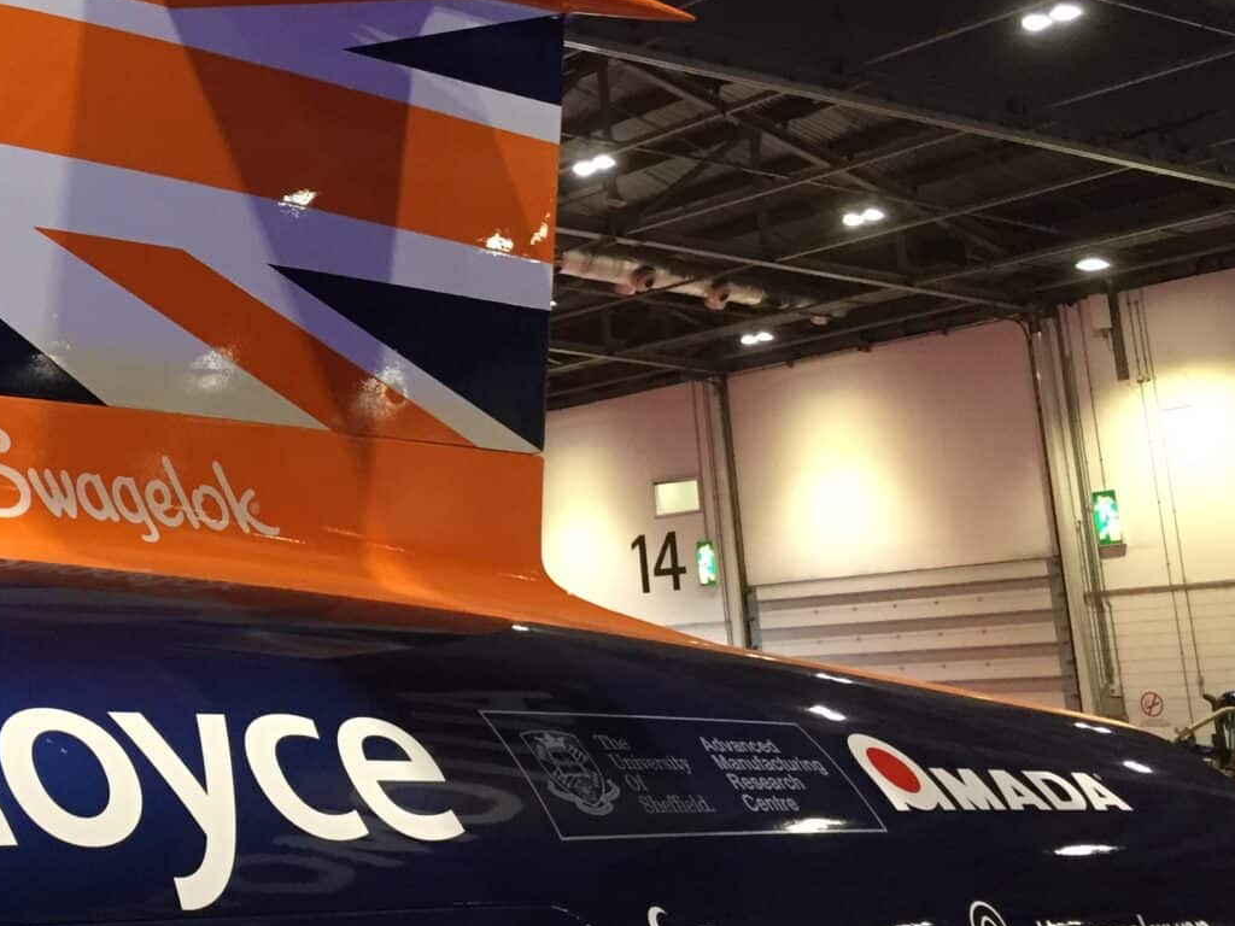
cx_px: 87
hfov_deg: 31.4
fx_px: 2069
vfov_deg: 24.7
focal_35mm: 58
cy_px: 158
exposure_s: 1/33
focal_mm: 4.15
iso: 250
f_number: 2.2
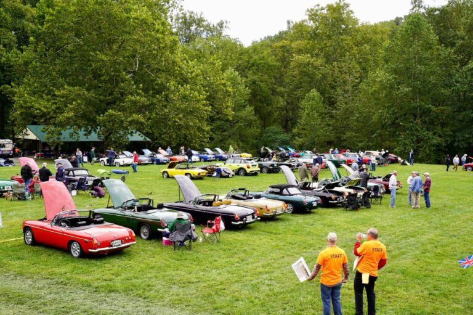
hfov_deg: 46.4
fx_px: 551
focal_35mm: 42
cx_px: 236
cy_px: 158
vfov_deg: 31.9
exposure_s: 1/100
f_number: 6.3
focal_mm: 42
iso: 100
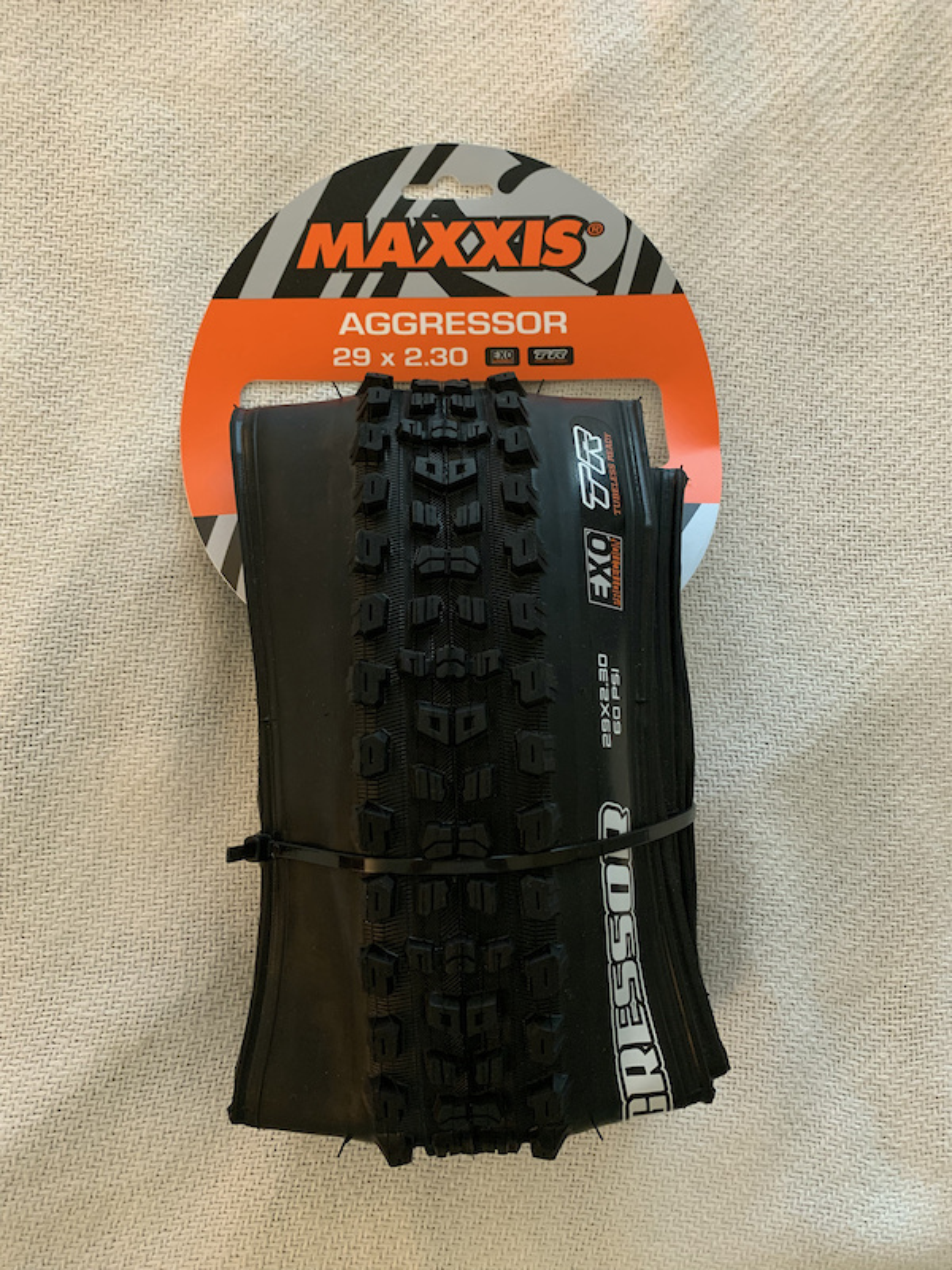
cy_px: 635
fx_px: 953
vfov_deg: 67.3
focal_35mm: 26
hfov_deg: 53.1
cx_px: 476
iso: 400
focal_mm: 4.25
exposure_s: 1/50
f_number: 1.8
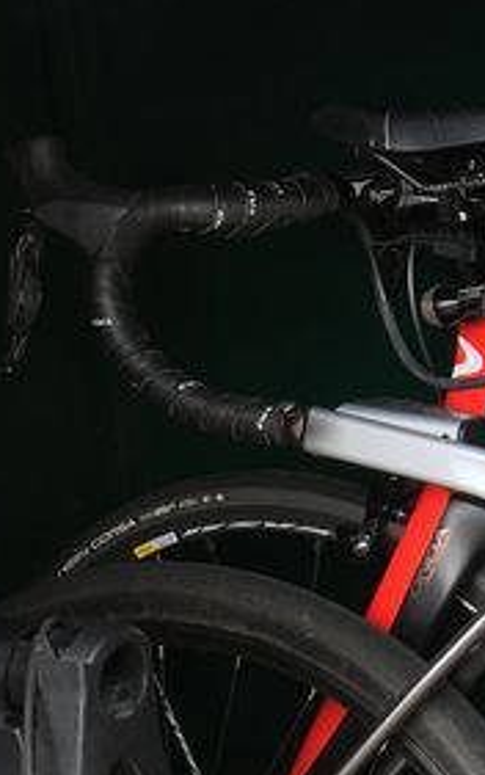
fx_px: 2365
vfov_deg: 18.6
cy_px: 273
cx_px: 626
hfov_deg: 11.4
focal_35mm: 112
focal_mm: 4.15
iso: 32
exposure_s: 1/50
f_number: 2.2
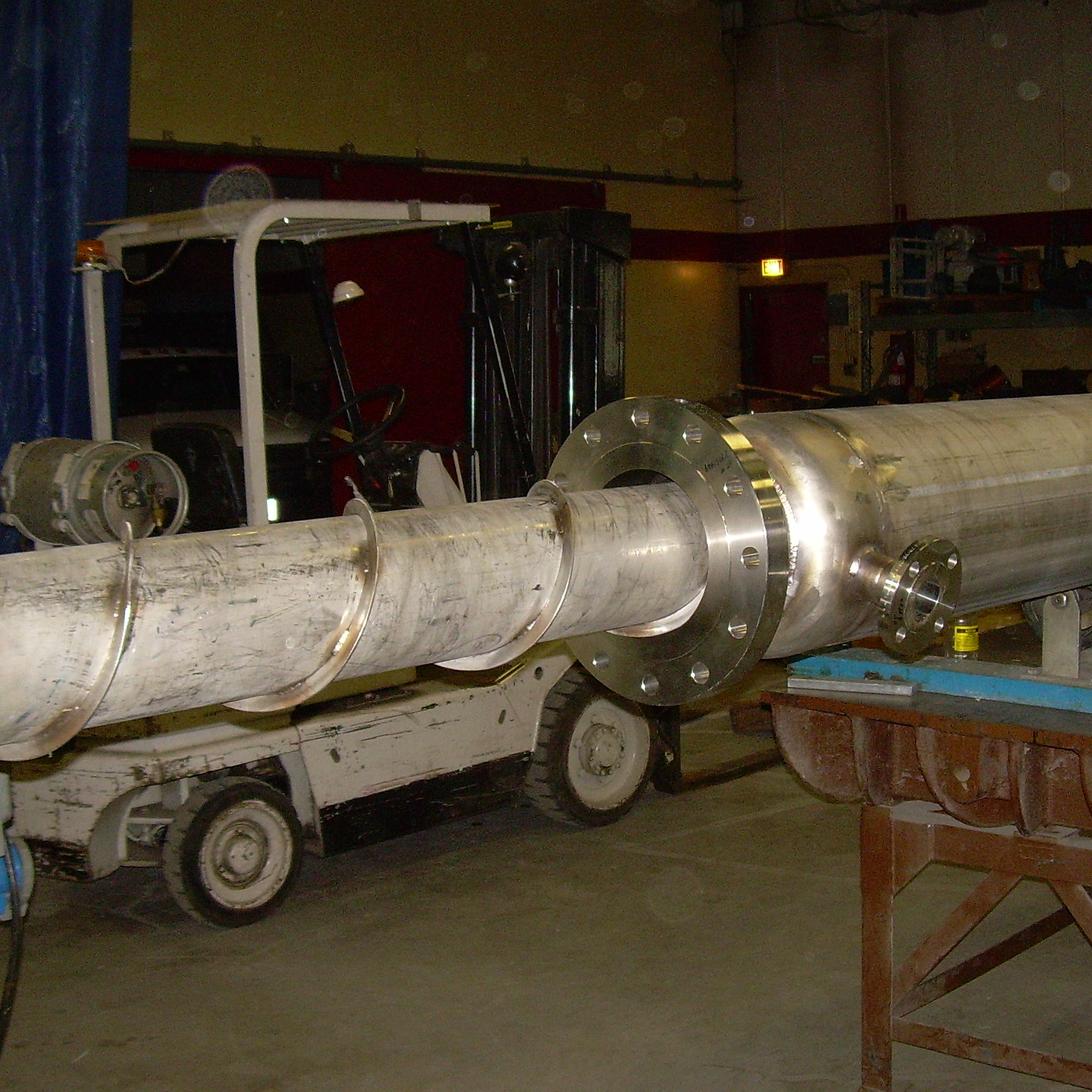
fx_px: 1713
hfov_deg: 35.3
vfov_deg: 35.4
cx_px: 582
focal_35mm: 48
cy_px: 536
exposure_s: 1/60
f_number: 2.8
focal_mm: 6.3
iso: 200
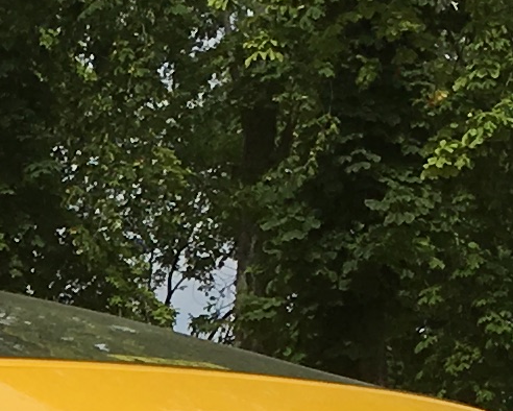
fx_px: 3524
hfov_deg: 7.9
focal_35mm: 232
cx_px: -584
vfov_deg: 6.3
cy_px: 1016
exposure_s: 1/2747
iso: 25
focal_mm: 4.15
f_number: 2.2
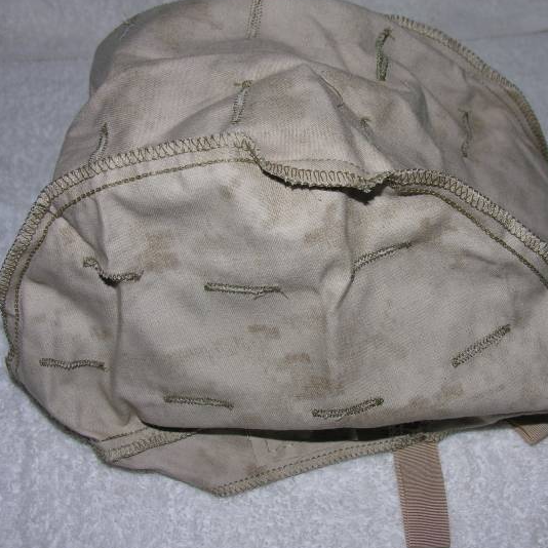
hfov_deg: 38.2
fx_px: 788
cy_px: 265
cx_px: 322
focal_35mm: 44
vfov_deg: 38.3
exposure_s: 1/60.1
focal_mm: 8.9
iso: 50
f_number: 2.8
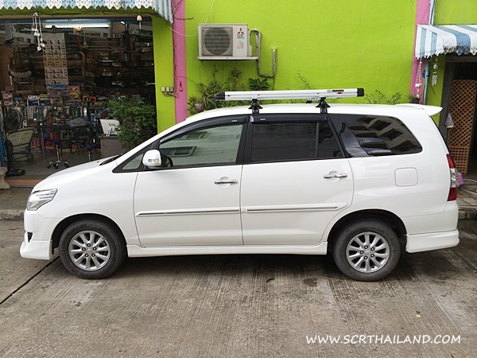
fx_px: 413
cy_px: 179
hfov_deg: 60.0
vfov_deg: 46.8
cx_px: 238
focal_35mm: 30
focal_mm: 4.12
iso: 32
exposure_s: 1/651
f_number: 2.2
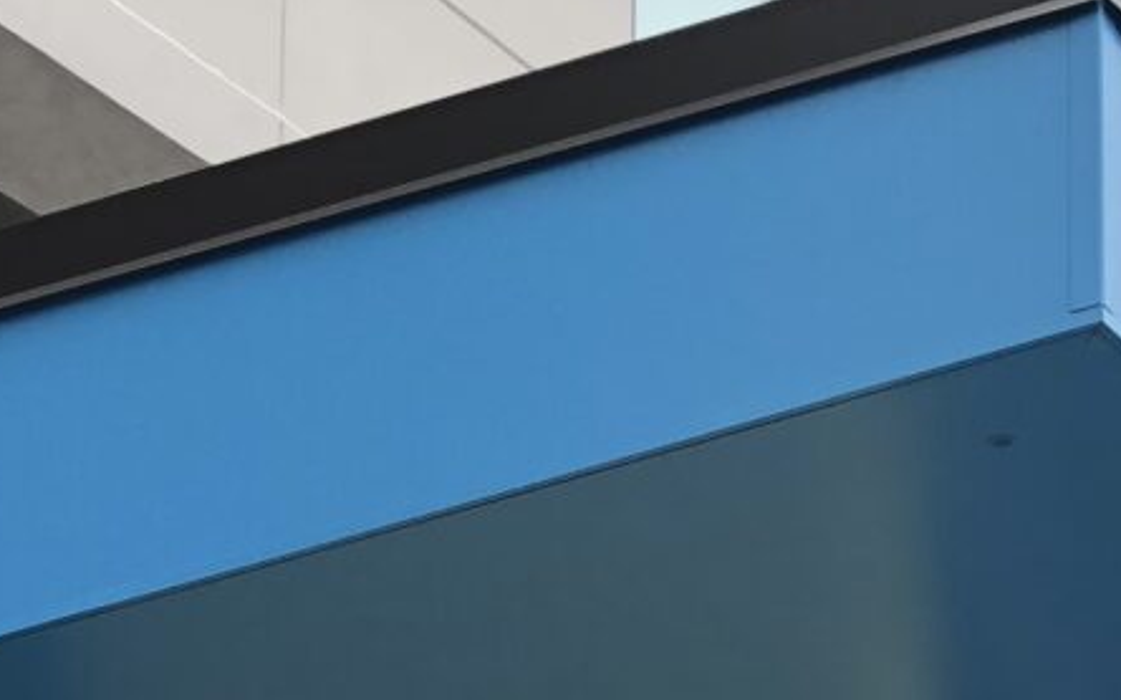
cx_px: 447
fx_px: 4183
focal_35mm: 137
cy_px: 1592
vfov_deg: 8.8
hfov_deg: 15.3
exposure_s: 1/120
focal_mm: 4
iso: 25
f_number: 1.8
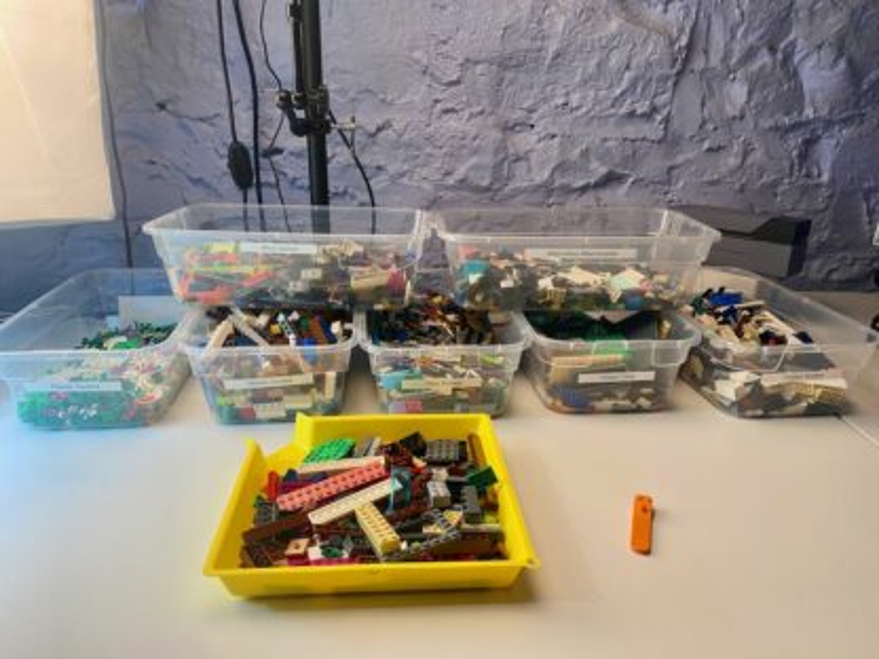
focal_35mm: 26
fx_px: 660
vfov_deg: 53.1
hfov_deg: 67.3
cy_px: 330
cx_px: 440
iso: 100
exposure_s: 1/60
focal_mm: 4.25
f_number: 1.8
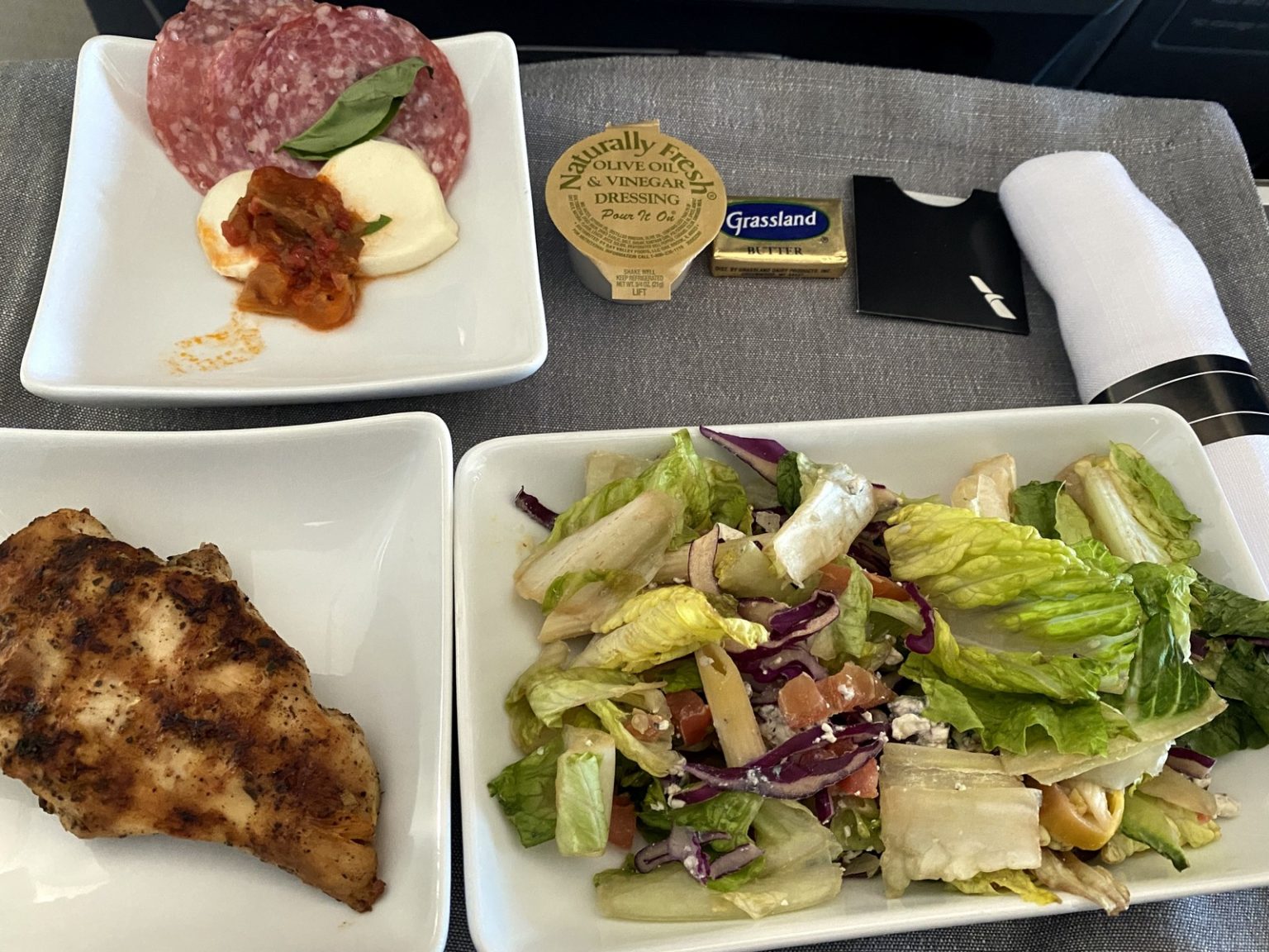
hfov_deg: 67.3
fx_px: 953
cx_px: 634
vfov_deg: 53.1
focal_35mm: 26
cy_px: 476
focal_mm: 4.25
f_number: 1.8
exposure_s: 1/55
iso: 500
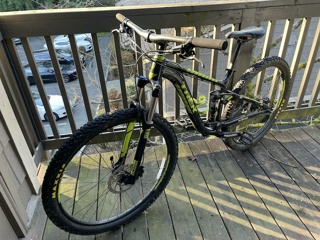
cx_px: 160
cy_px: 120
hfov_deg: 67.3
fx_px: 240
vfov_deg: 53.1
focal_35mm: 26
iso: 125
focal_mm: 4.2
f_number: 1.6
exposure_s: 1/121
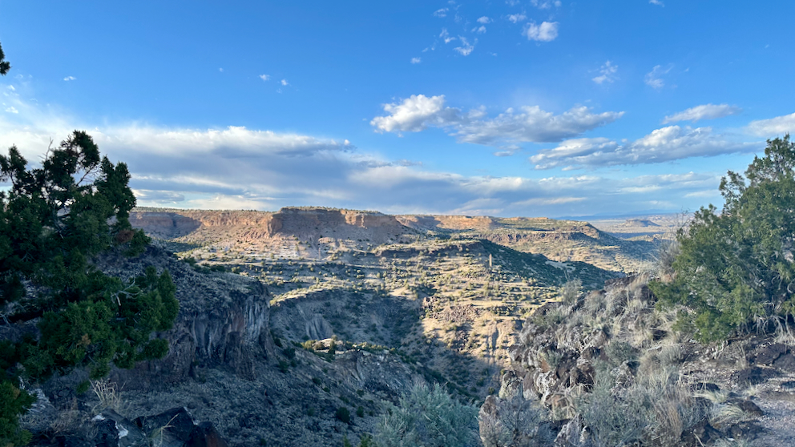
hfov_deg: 69.9
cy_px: 279
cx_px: 389
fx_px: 569
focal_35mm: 27
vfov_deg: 42.6
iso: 80
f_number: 1.78
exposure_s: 1/1949
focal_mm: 6.86
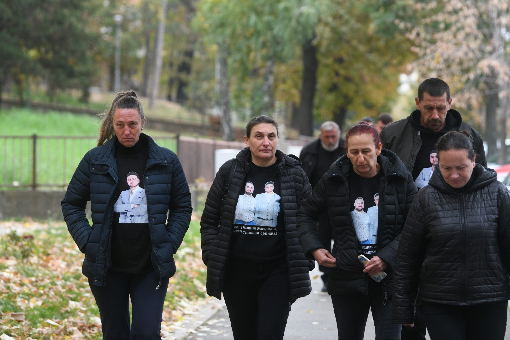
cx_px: 255
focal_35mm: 120
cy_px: 170
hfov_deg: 17.1
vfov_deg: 11.4
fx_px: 1700
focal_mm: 120
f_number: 3.5
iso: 1250
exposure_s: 1/400
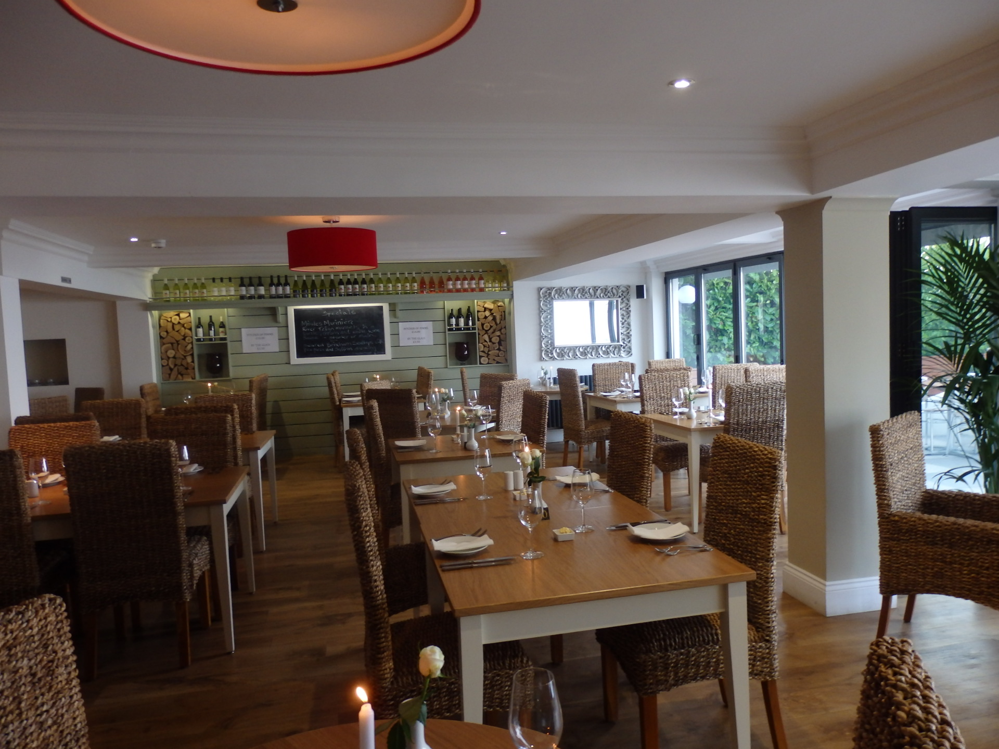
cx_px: 500
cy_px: 374
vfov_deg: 54.9
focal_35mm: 25
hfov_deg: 69.4
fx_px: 721
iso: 200
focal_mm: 4.5
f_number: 3
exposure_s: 1/30
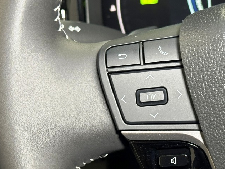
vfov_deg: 18.9
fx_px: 507
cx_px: 136
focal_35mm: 78
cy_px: 79
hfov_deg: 25.0
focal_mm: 6.86
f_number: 1.78
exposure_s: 1/40
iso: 400
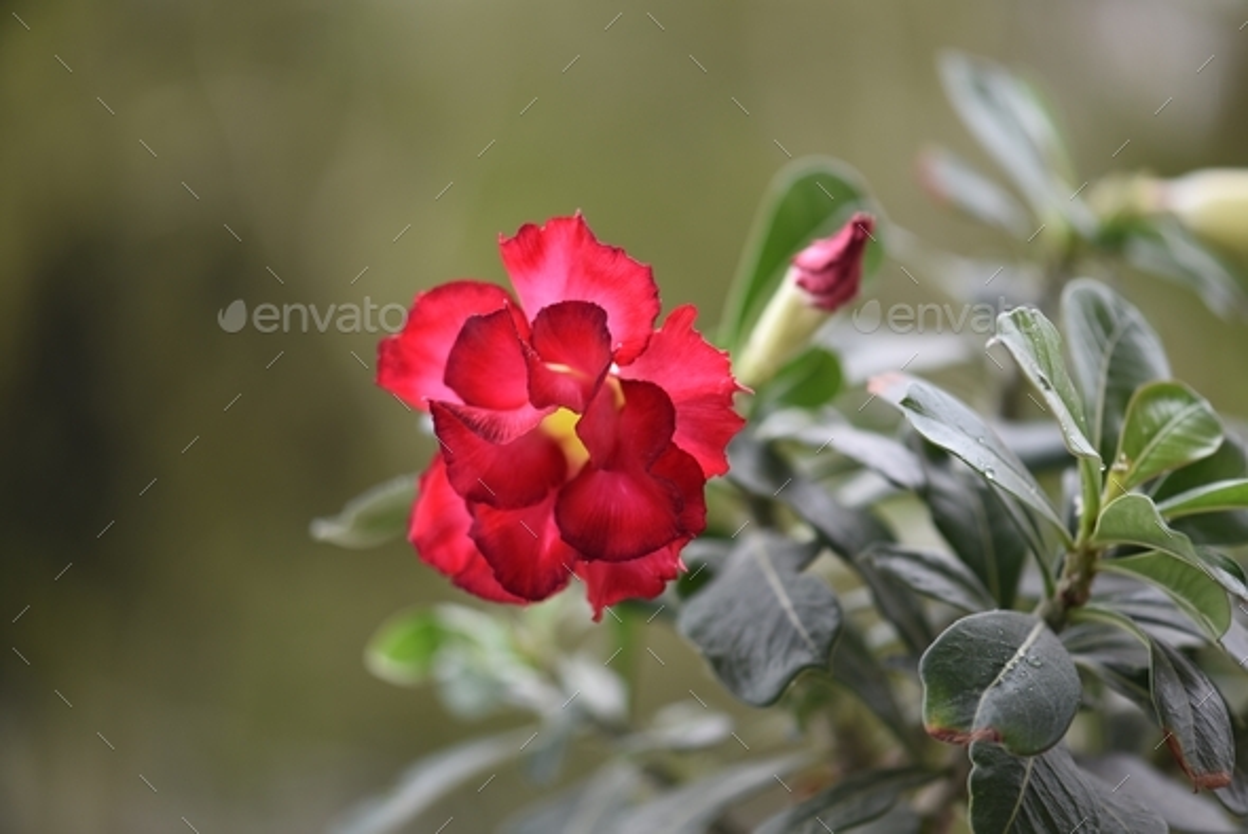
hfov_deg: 19.4
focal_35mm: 105
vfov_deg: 13.1
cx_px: 624
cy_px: 417
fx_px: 3642
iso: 100
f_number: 3
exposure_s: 1/60
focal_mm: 105
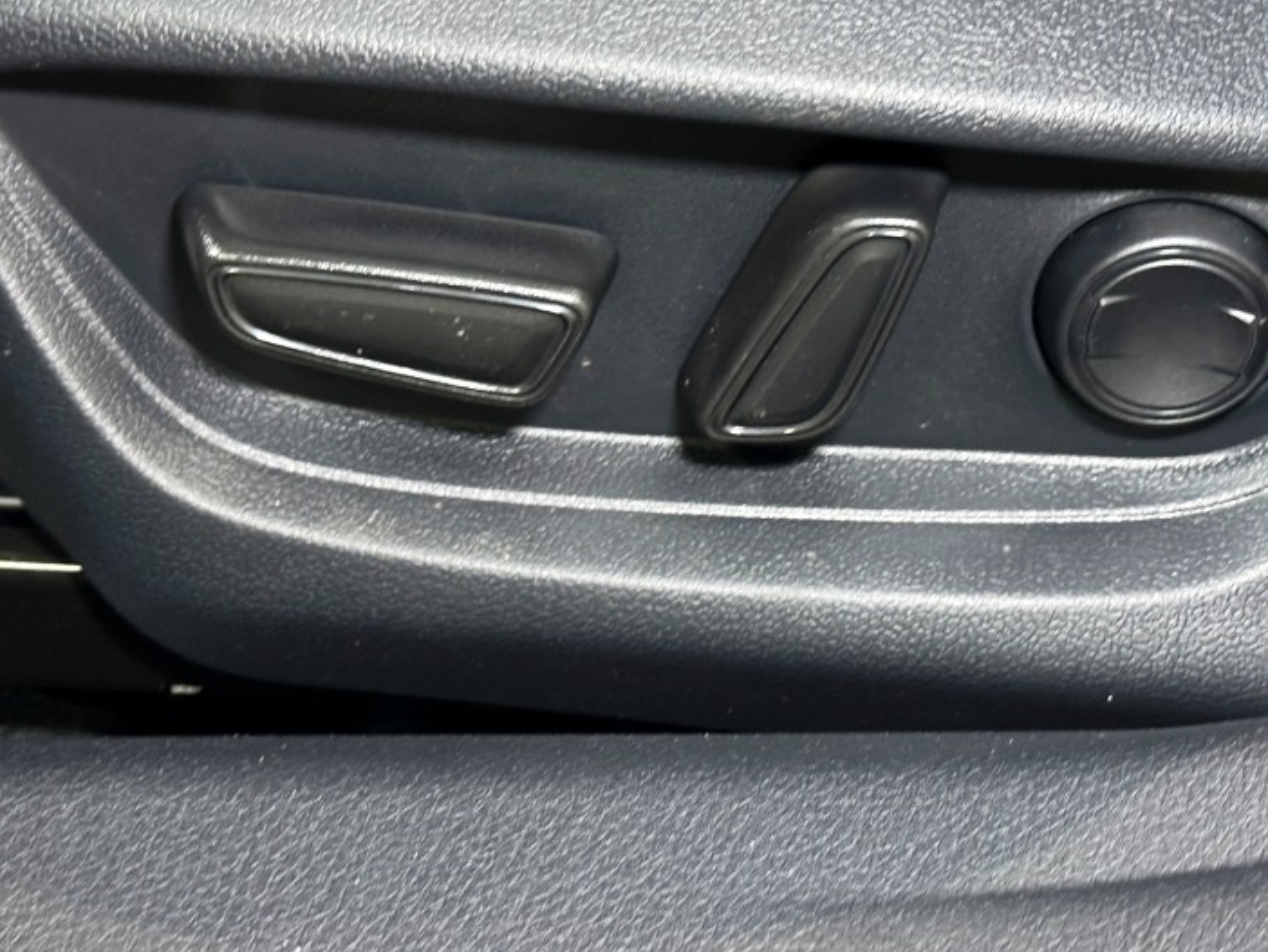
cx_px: 771
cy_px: 341
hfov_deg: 27.7
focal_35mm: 70
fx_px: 2565
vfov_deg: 21.0
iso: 500
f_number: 1.78
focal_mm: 6.86
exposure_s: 1/30
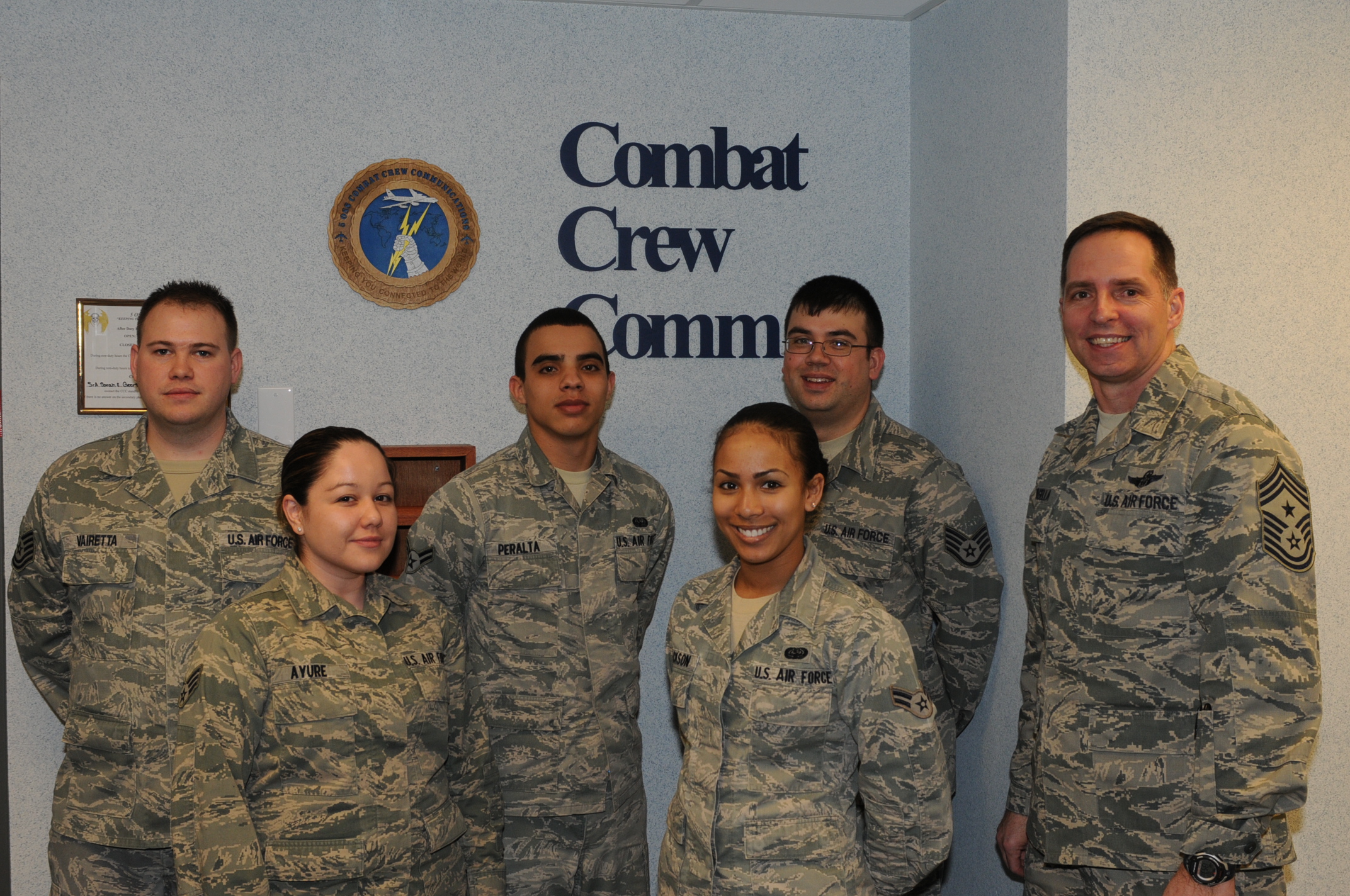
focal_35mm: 42
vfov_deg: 31.8
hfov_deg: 46.4
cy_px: 448
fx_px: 1573
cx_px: 675
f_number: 5.6
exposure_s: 1/60
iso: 400
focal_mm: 28
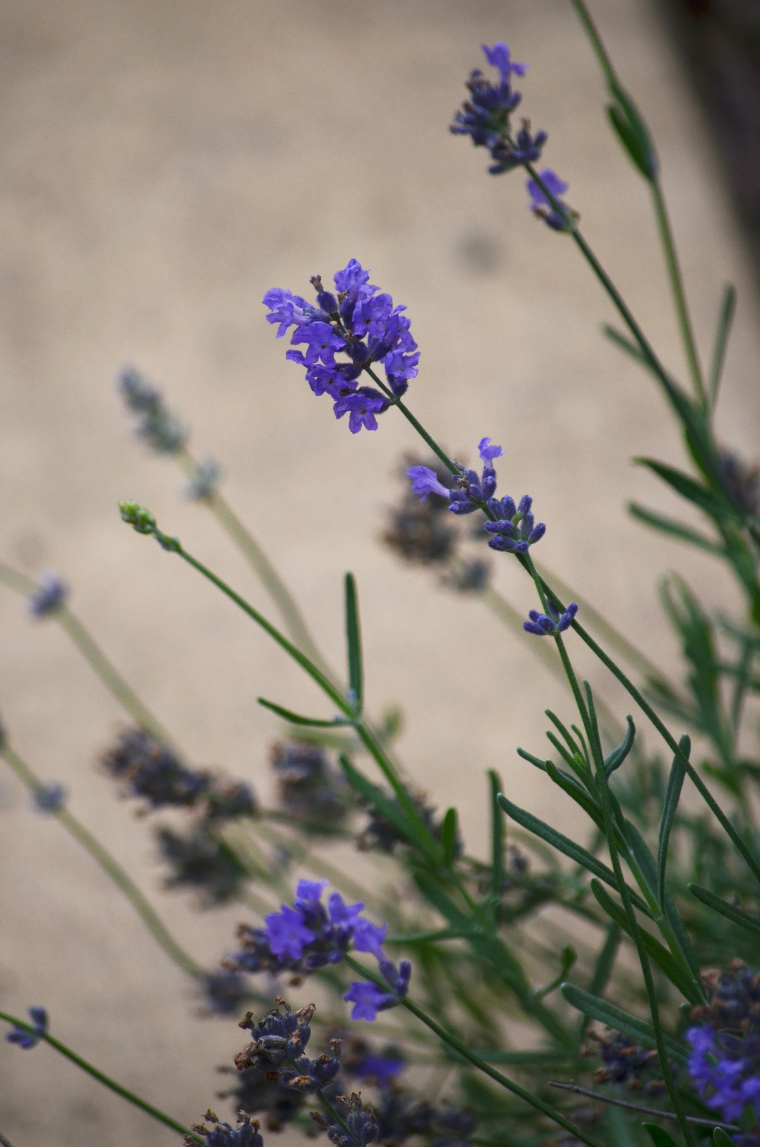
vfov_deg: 6.9
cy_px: 574
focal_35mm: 300
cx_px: 380
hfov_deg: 4.6
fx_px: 9542
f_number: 5.6
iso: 100
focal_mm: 200
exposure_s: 1/1600
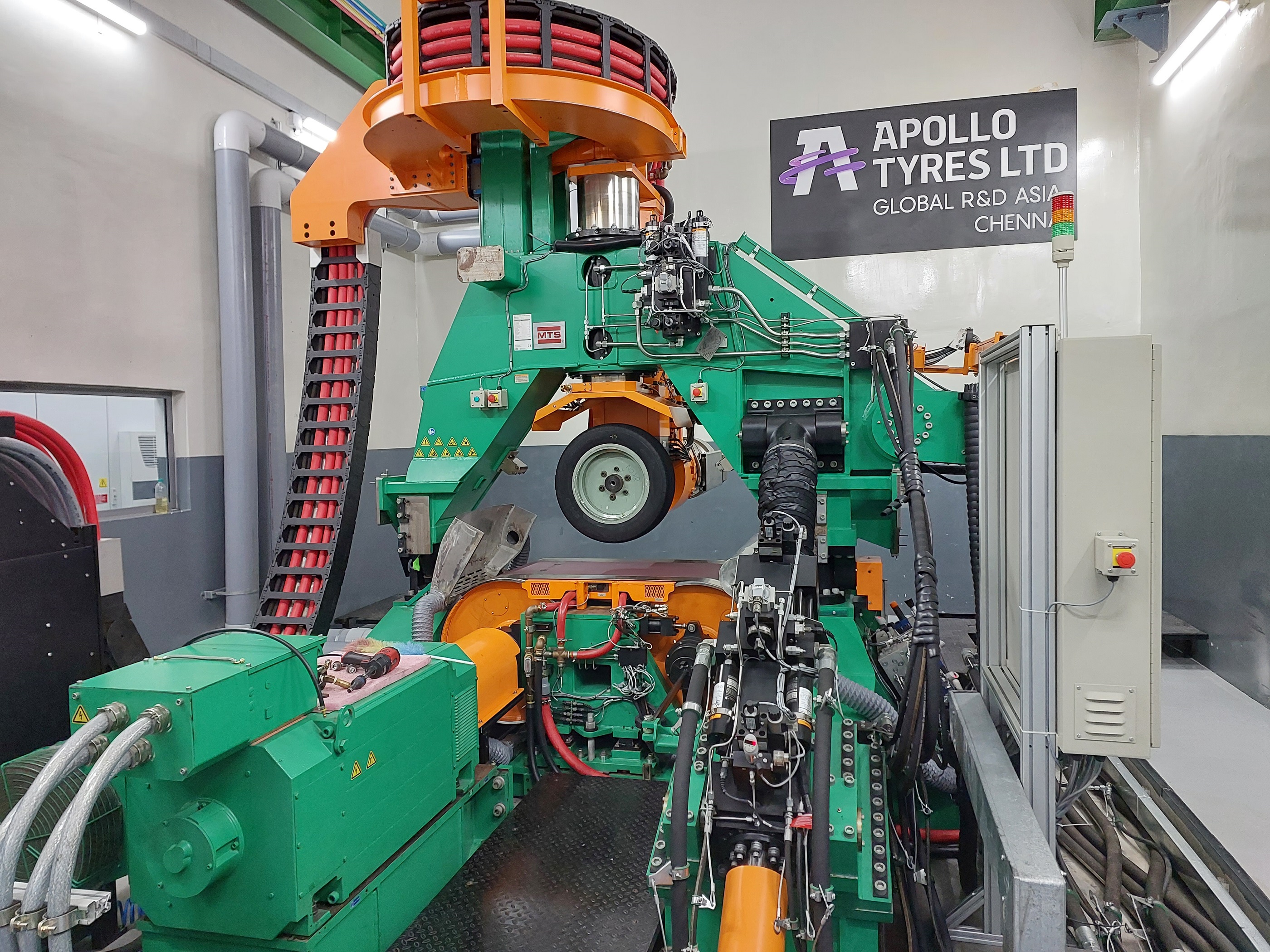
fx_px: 844
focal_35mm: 23
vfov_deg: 58.9
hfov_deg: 73.9
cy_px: 476
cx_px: 635
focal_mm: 5.06
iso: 250
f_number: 1.8
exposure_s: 1/50
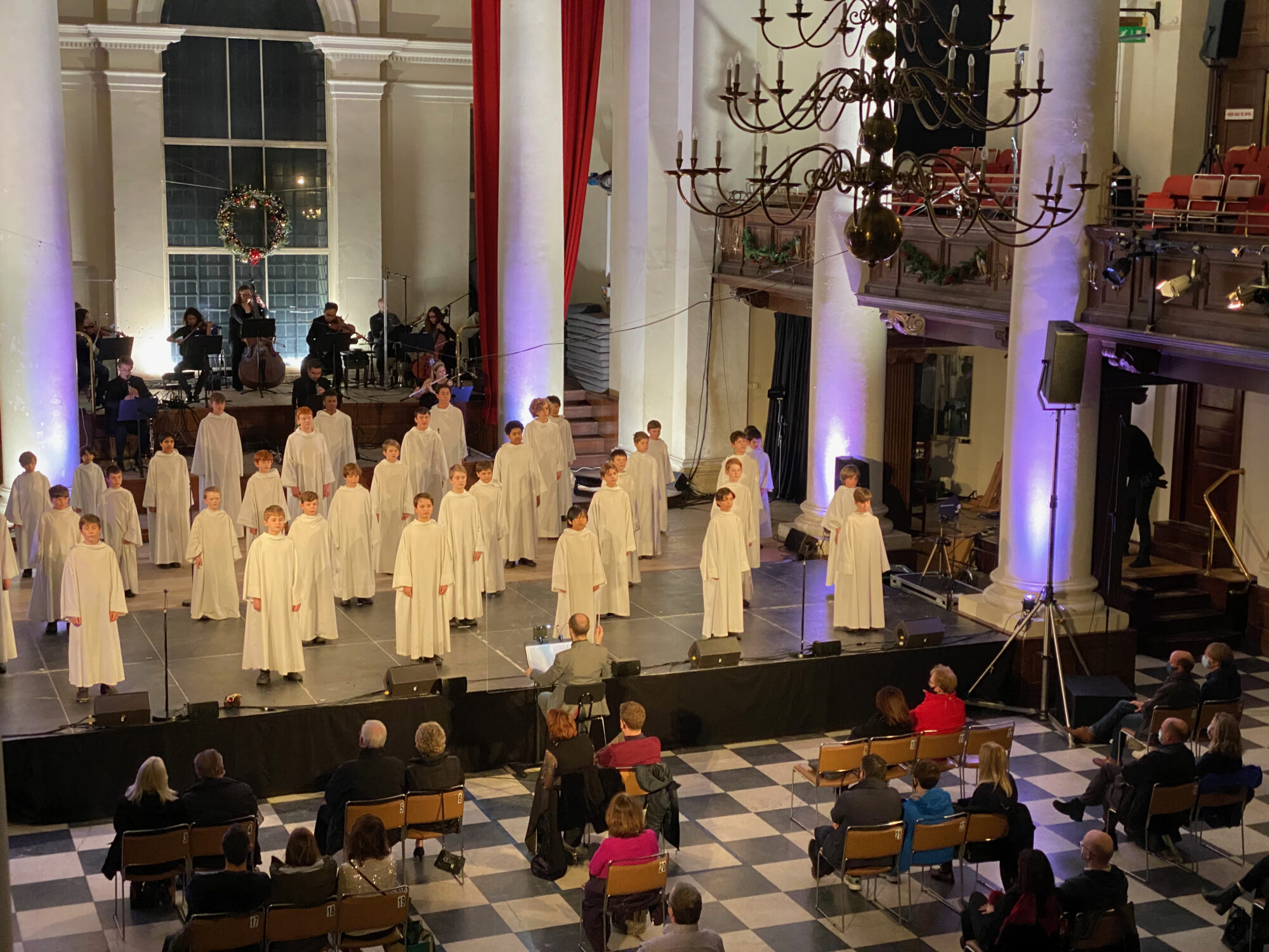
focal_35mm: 52
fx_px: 1906
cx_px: 634
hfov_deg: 36.8
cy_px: 476
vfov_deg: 28.0
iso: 640
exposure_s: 1/38
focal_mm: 6
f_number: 2
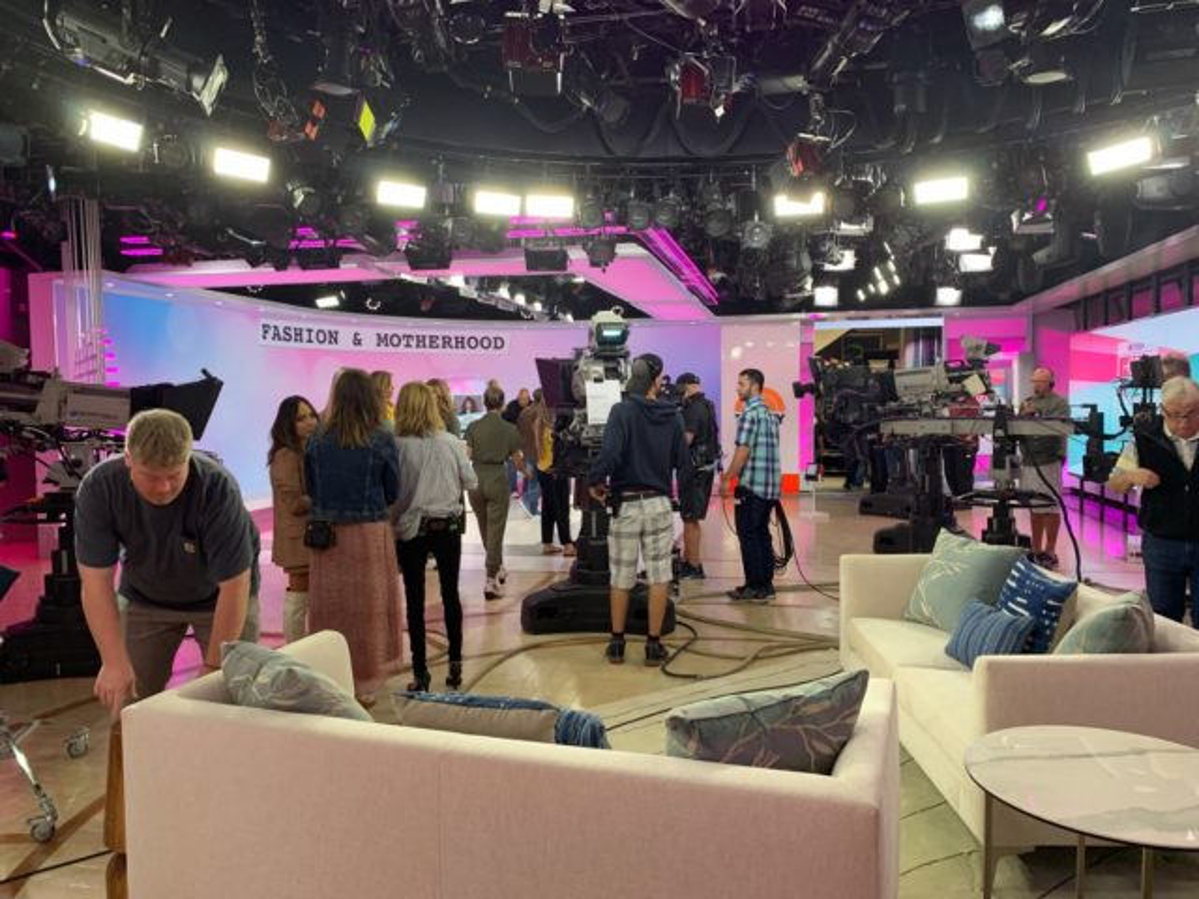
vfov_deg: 53.1
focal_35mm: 26
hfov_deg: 67.3
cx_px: 600
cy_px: 450
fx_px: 901
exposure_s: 1/60
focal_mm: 4.25
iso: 100
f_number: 1.8
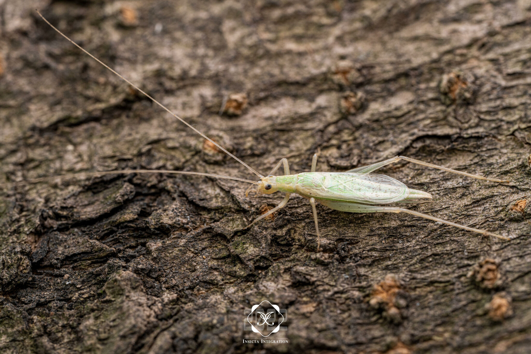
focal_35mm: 105
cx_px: 266
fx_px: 1549
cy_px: 177
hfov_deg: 19.5
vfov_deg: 13.0
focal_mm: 105
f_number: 16
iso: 200
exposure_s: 1/200
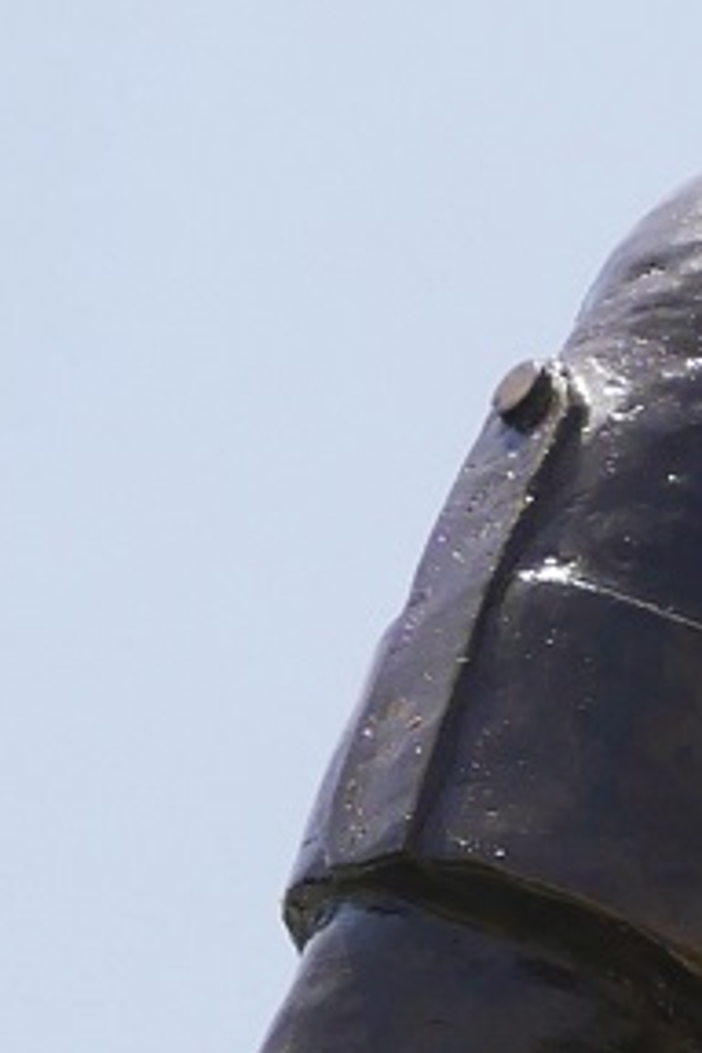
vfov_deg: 3.2
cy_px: 1676
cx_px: 2559
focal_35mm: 651
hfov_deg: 2.1
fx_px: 19040
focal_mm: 45
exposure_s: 1/640
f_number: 8
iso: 200
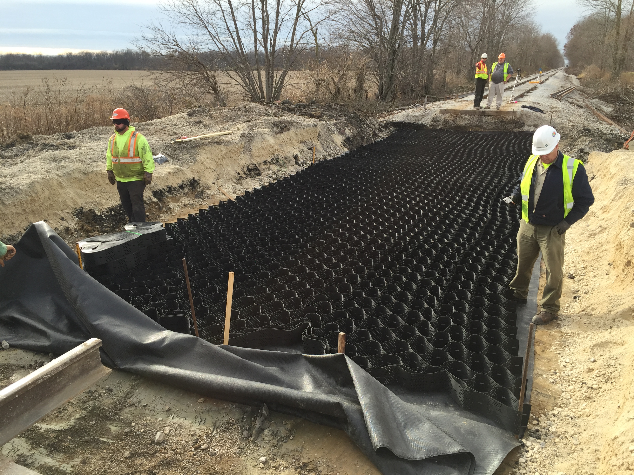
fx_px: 531
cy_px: 238
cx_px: 317
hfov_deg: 61.7
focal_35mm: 29
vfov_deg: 48.2
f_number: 2.2
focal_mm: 4.15
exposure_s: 1/618
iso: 32
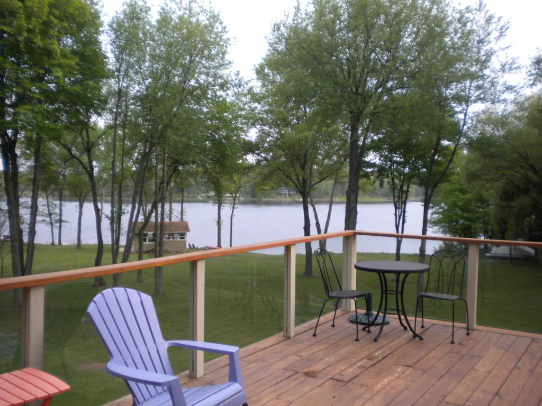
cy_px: 203
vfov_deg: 40.7
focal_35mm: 35
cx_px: 271
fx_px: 548
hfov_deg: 52.6
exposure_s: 1/91.5
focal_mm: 6.3
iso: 80
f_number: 3.1
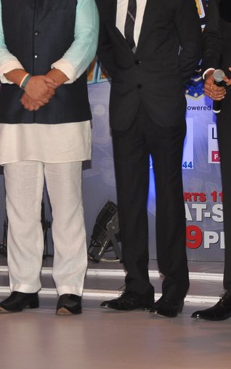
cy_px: 100
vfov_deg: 12.9
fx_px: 1632
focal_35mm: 162
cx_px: 134
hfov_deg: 8.1
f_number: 5.6
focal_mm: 45
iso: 400
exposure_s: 1/180
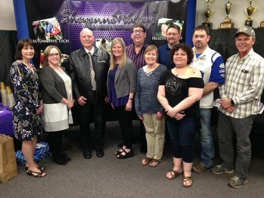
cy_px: 99
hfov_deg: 55.4
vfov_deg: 42.9
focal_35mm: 33
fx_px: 252
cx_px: 132
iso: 125
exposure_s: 1/20
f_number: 2.4
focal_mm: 4.12
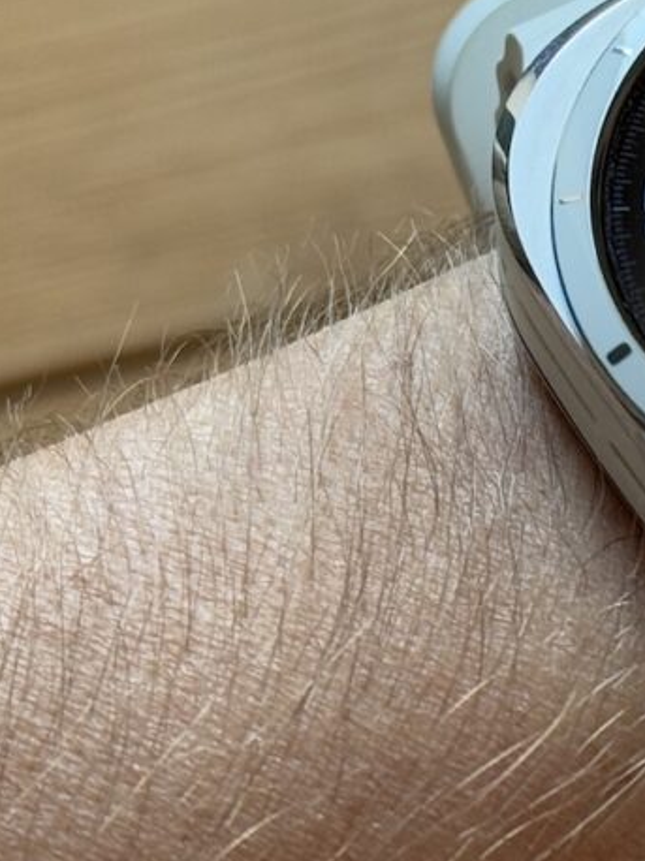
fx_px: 4004
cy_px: 229
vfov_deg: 12.2
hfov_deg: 9.0
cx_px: 891
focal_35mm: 161
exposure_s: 1/79
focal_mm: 6.76
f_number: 1.78
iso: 100
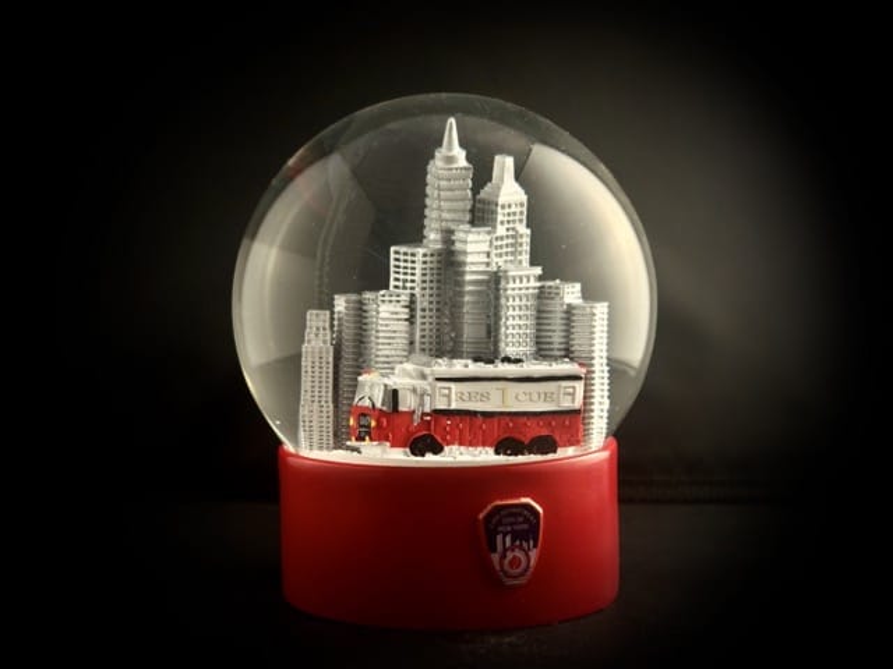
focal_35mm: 48
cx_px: 446
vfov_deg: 30.3
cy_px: 334
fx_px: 1238
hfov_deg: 39.7
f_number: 1.78
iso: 64
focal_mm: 6.86
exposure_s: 1/50
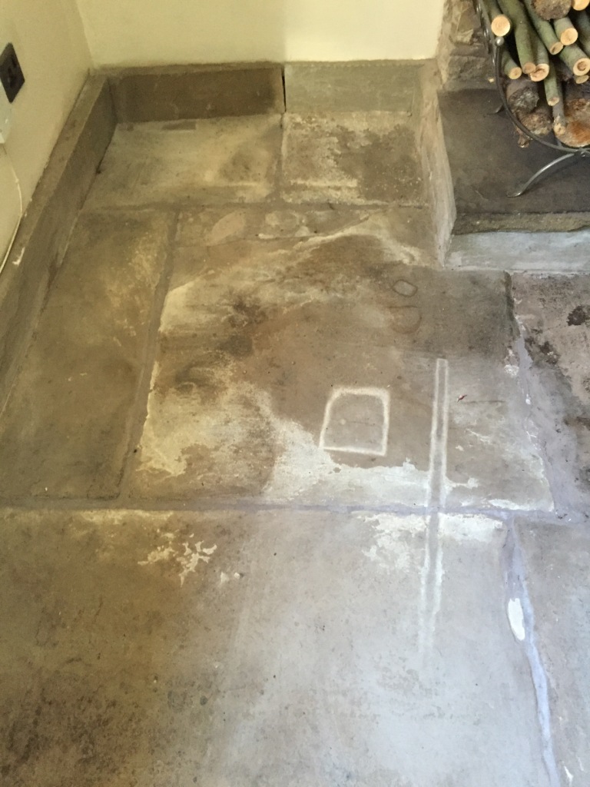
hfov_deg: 48.2
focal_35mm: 29
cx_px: 295
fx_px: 659
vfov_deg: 61.7
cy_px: 394
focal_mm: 4.15
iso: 250
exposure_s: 1/25
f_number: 2.2
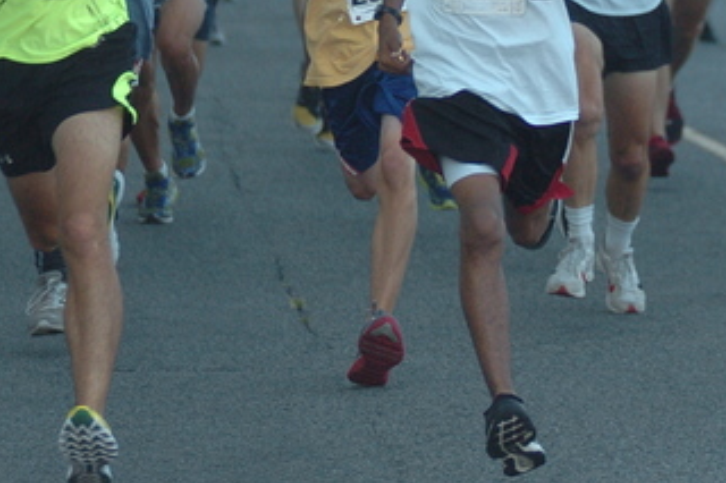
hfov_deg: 5.2
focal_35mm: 393
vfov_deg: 3.5
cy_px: -91
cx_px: 197
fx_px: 7926
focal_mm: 105
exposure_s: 1/1000
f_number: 2.8
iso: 400
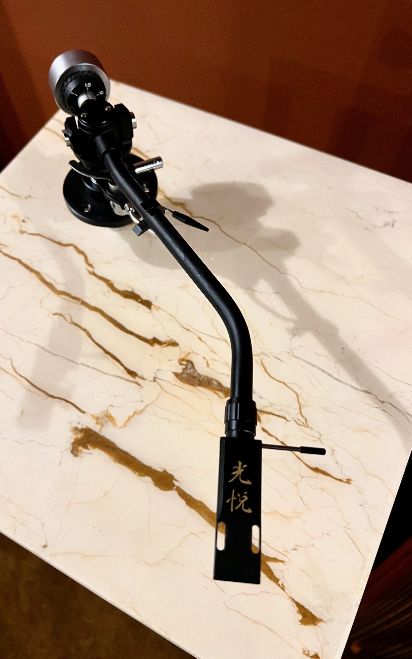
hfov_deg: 44.4
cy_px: 331
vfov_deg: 66.5
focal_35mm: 28
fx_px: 503
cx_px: 178
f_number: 1.5
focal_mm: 5.7
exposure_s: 1/33
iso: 400
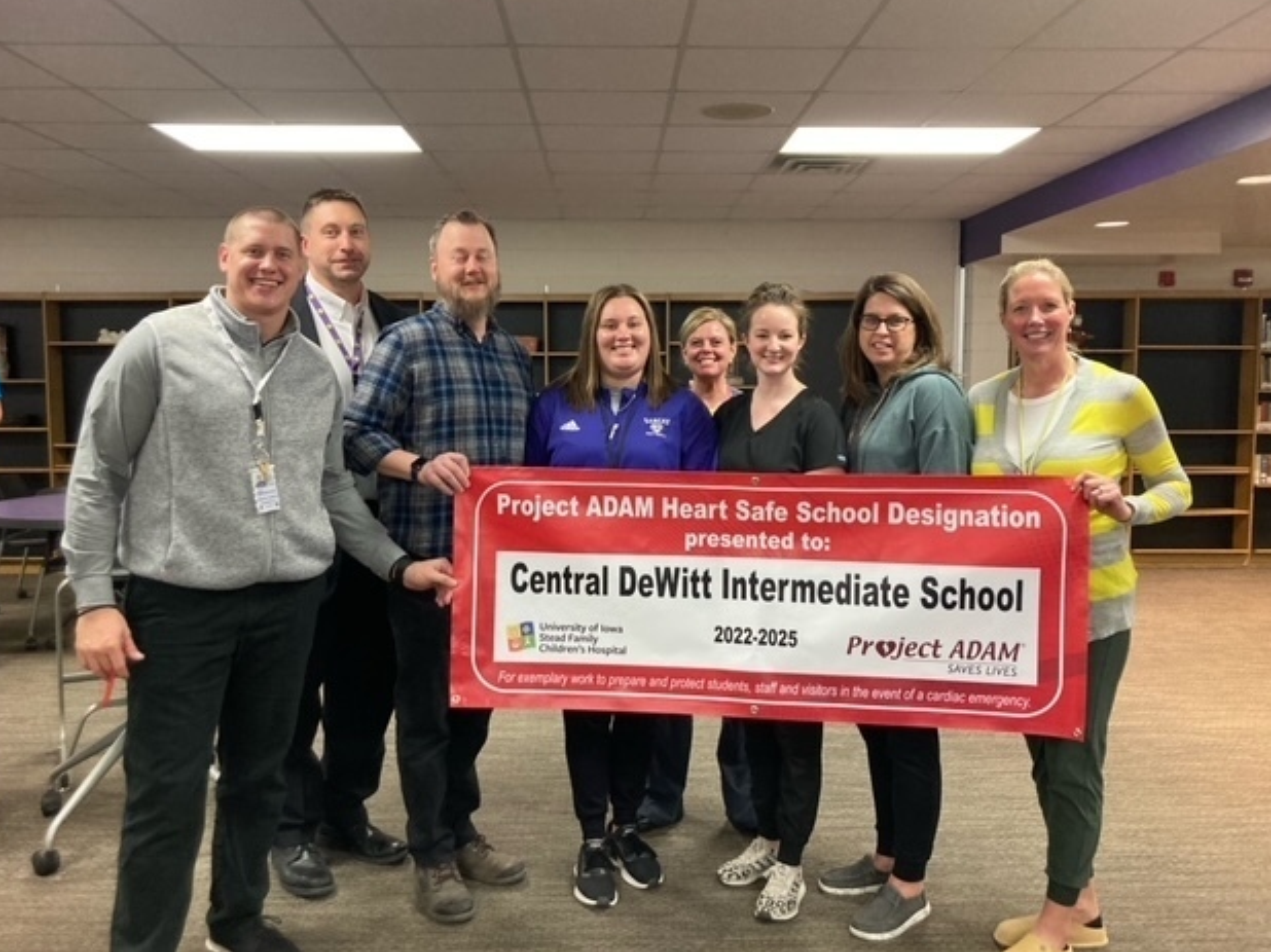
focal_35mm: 29
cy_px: 463
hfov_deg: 61.7
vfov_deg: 48.2
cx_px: 633
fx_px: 1064
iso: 320
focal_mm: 3.99
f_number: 1.8
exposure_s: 1/60
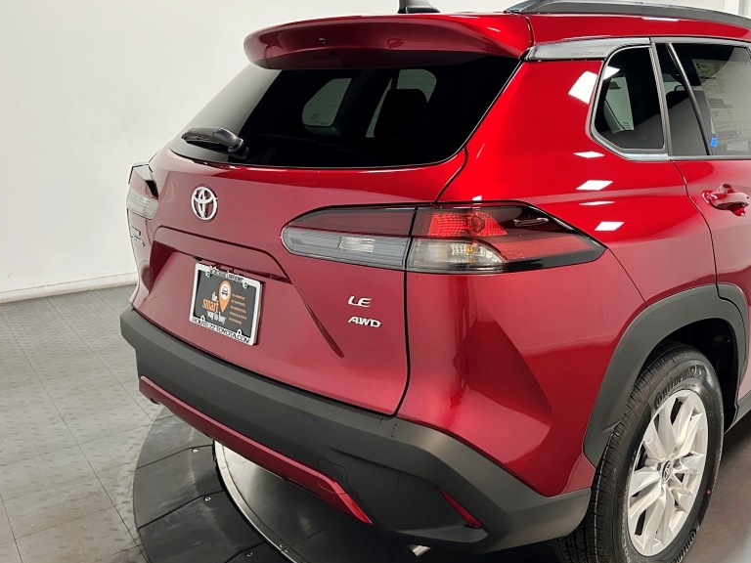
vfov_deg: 44.1
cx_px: 493
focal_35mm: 32
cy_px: 296
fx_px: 694
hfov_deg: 55.8
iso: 500
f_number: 1.78
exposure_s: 1/60
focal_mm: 6.86
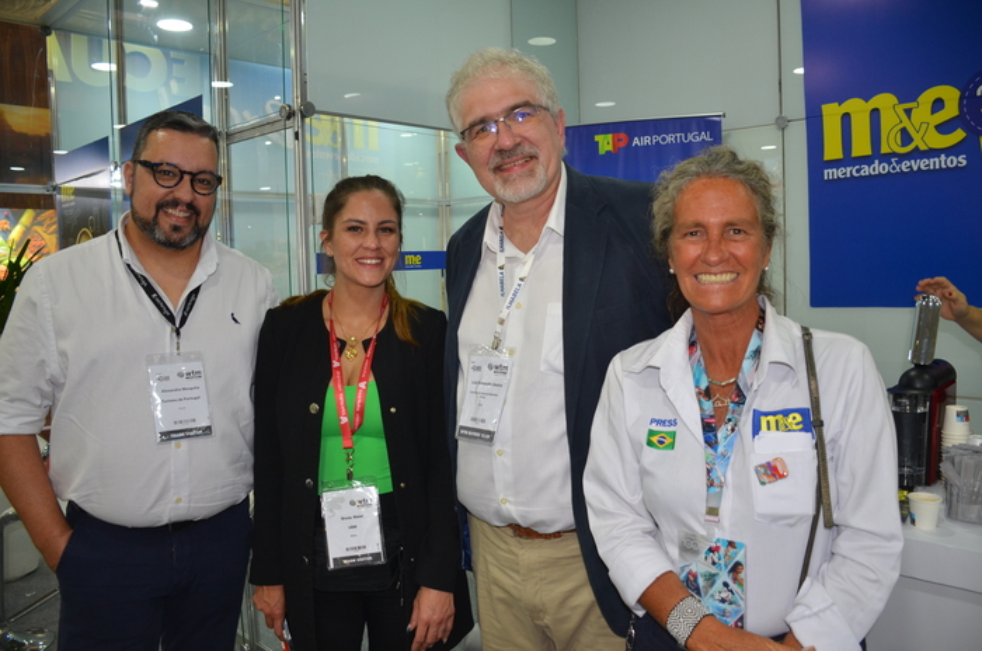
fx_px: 735
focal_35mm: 27
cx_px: 491
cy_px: 326
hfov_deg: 67.5
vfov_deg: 47.8
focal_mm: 18
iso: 450
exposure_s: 1/60
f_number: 3.5
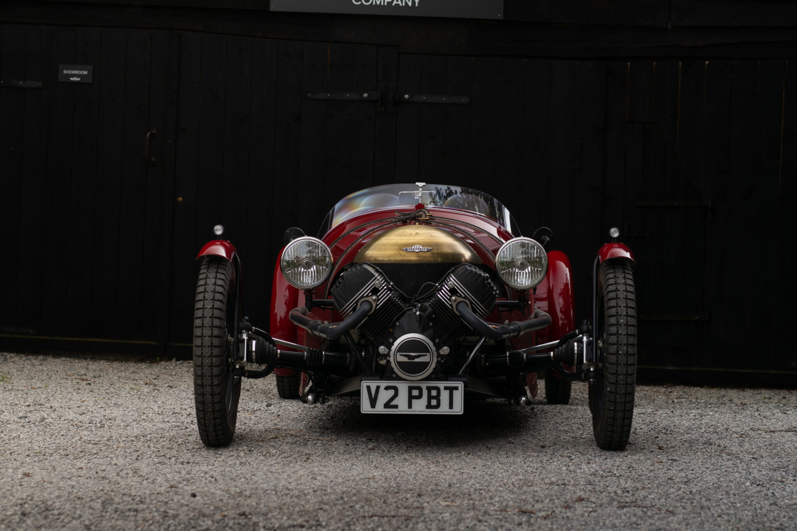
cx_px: 398
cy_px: 266
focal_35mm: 82
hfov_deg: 24.8
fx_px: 1815
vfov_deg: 16.6
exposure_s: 1/400
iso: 100
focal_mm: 55
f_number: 3.5
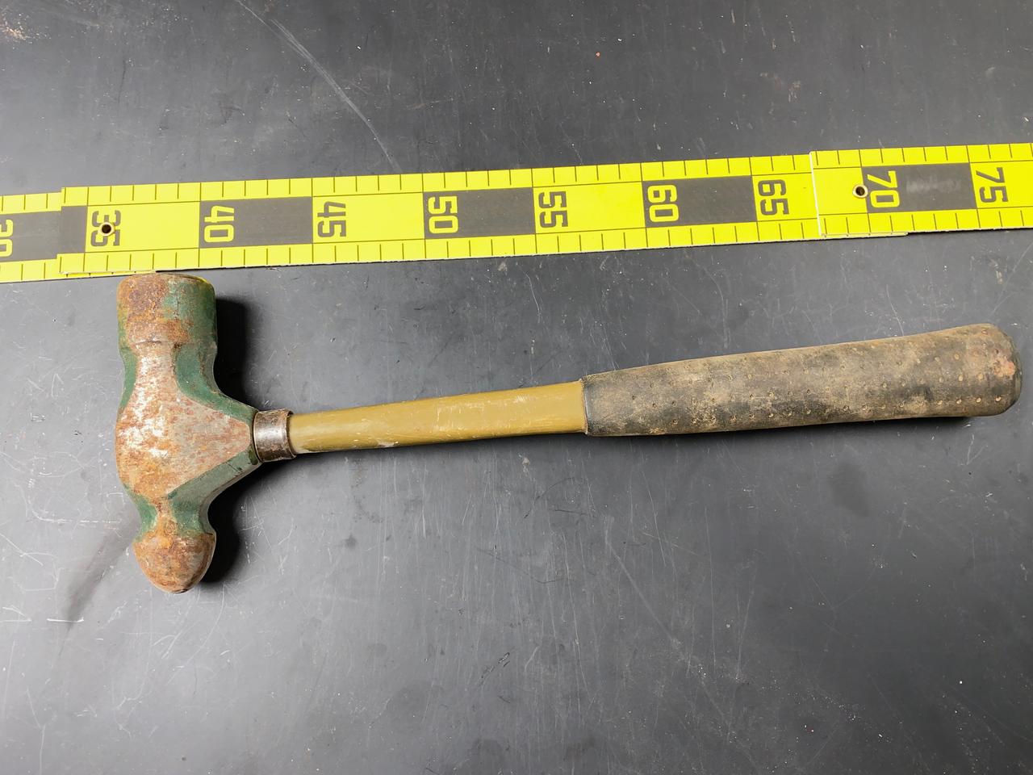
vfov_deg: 53.1
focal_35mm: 26
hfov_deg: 67.3
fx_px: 776
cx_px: 516
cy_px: 388
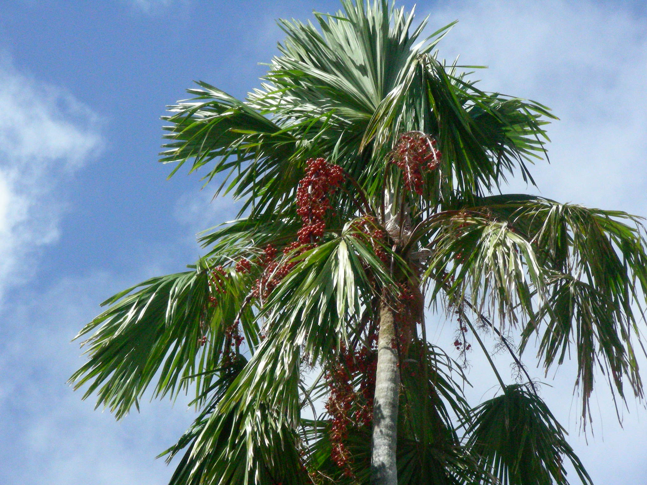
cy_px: 242
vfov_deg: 10.0
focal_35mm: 148
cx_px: 324
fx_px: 2766
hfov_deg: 13.3
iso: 400
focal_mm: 24.7
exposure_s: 1/264
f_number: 13.6
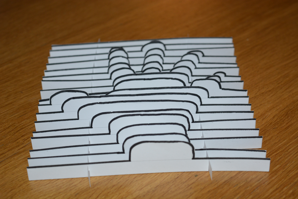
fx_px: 596
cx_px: 149
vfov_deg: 18.9
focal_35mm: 72
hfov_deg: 28.1
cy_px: 100
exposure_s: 1/60
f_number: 5.3
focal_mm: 48
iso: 640
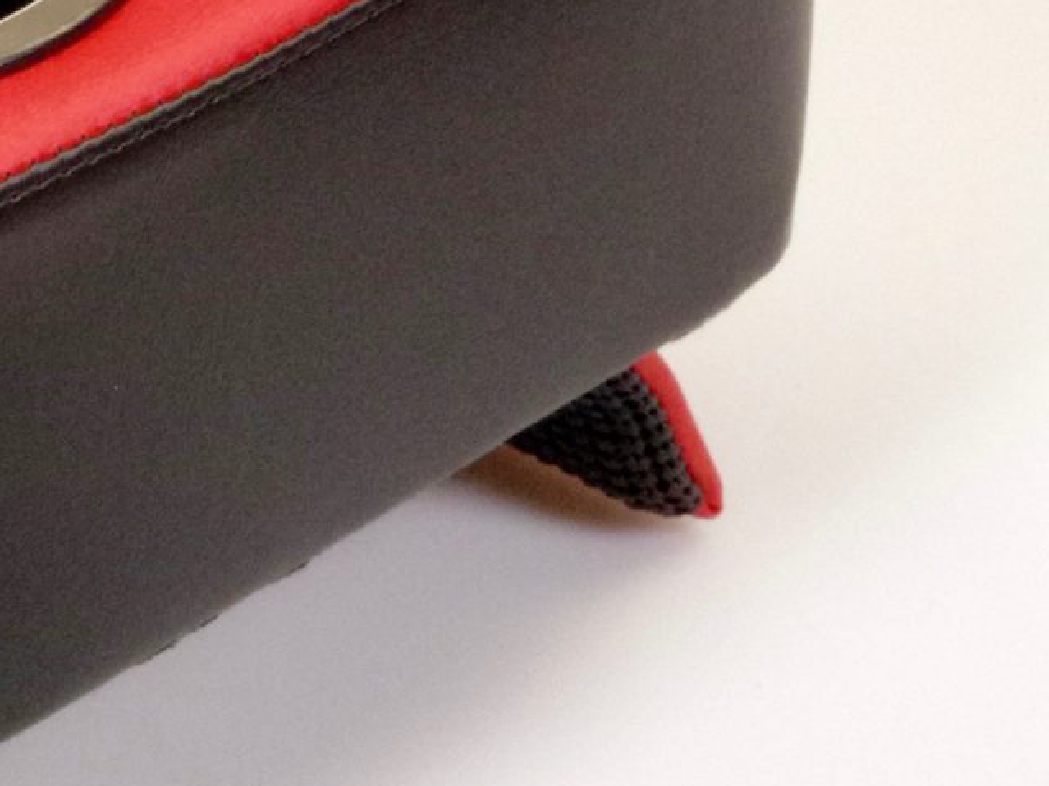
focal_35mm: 245
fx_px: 7409
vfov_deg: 6.1
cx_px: -54
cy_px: 138
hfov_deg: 8.0
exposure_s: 1/60
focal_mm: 53
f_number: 14
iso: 6400
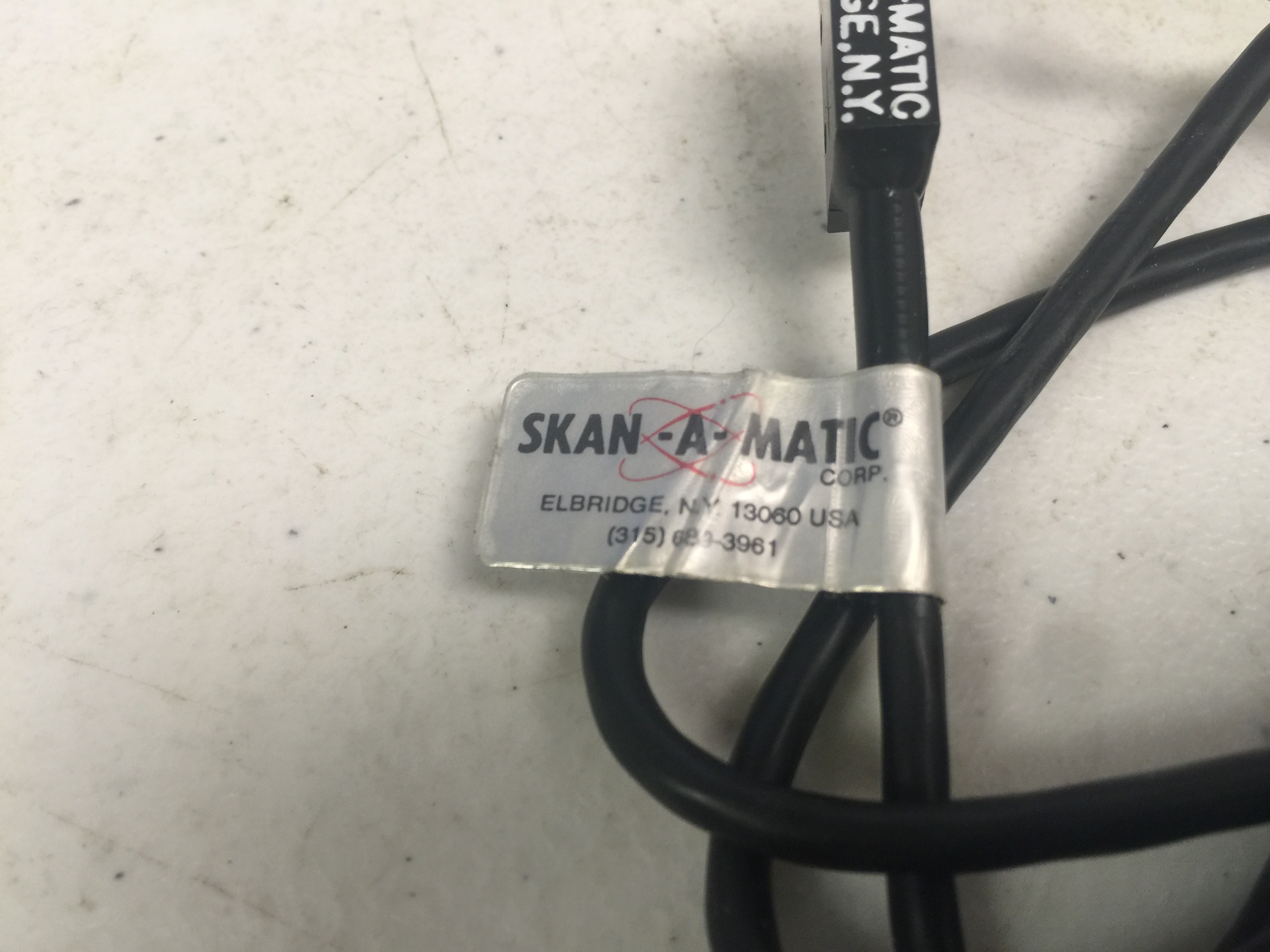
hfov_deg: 61.7
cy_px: 476
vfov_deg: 48.2
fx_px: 1064
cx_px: 635
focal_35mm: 29
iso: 50
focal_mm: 4.15
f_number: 2.2
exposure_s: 1/30
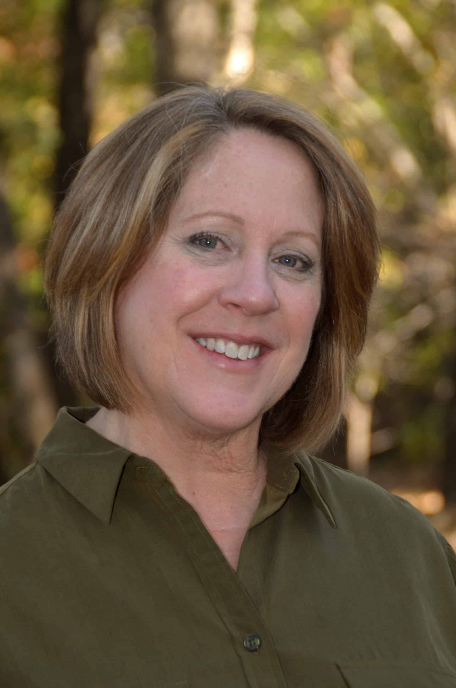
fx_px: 3435
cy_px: 344
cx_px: 228
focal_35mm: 180
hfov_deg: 7.6
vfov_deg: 11.4
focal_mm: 120
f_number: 6
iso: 400
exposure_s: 1/180
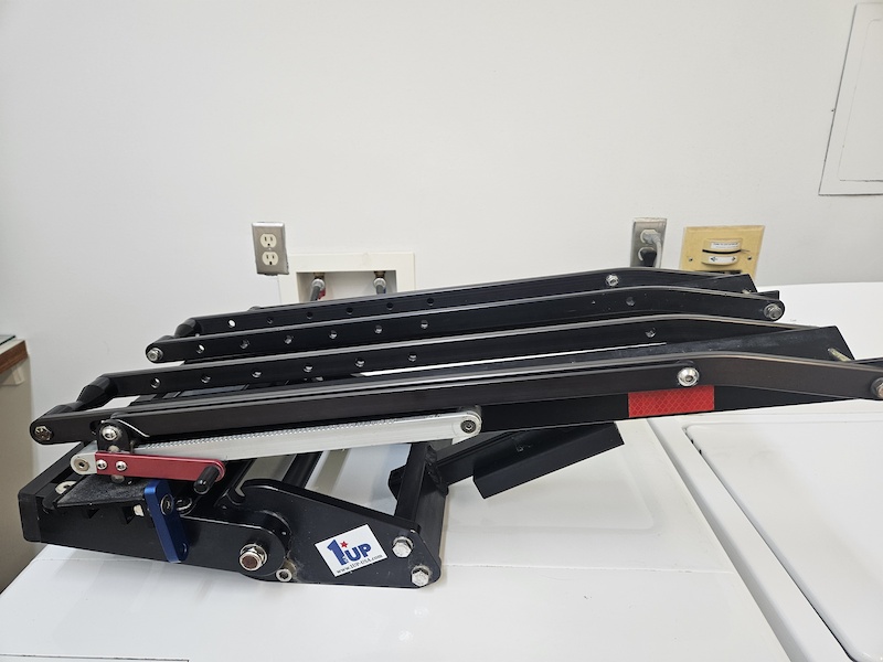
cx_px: 442
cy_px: 331
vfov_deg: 58.9
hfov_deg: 73.9
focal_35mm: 23
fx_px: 587
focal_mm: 5.4
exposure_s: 1/120
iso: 200
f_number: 1.8
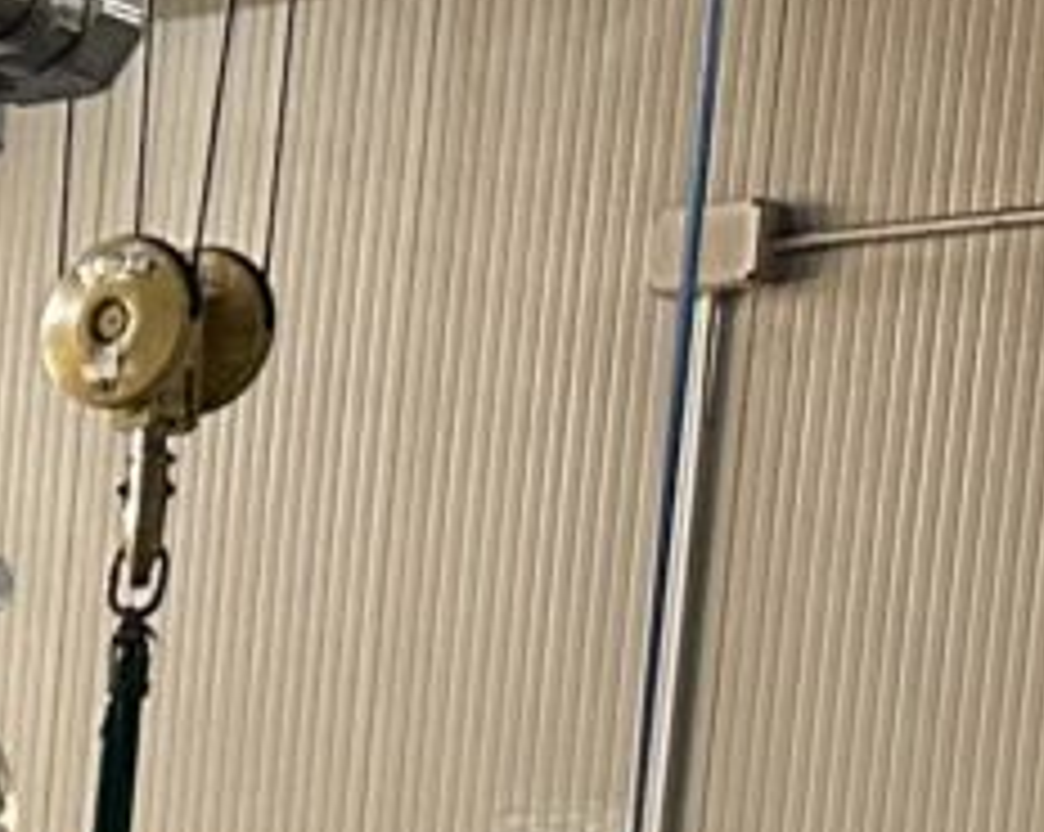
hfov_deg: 8.2
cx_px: -2277
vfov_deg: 7.3
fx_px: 5987
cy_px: 2267
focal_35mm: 194
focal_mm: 6.86
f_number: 1.78
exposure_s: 1/121
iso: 250
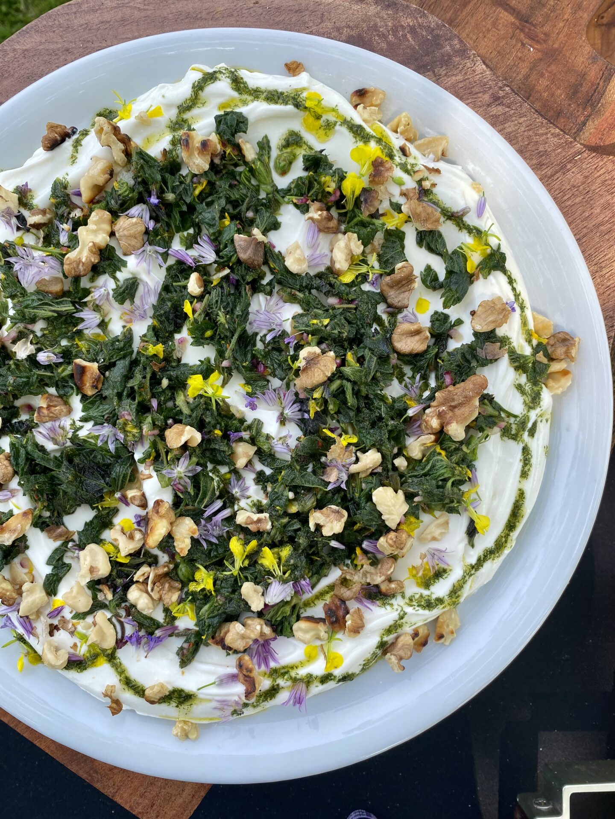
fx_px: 616
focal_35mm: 26
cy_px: 410
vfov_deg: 67.3
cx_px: 308
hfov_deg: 53.1
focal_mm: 4.25
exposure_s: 1/513
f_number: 1.8
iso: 32
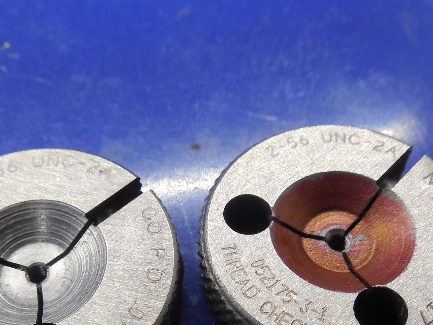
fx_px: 638
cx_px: 192
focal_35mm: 51
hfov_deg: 37.4
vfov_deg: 28.0
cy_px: 258
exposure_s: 1/80
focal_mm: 4.5
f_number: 3.3
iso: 125
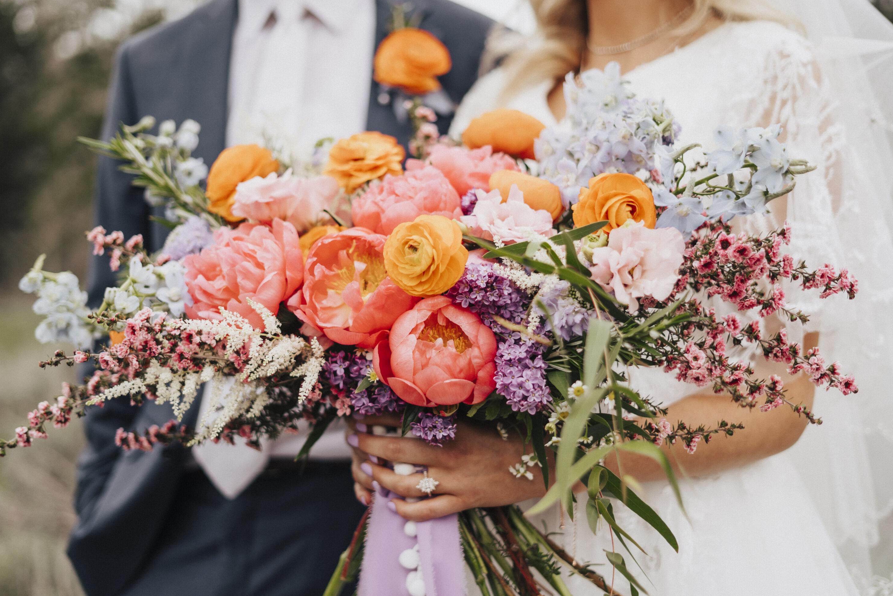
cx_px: 439
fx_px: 1265
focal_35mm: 51
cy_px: 299
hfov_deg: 38.9
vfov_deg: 26.5
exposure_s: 1/1000
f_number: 1.8
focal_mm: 50
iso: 125
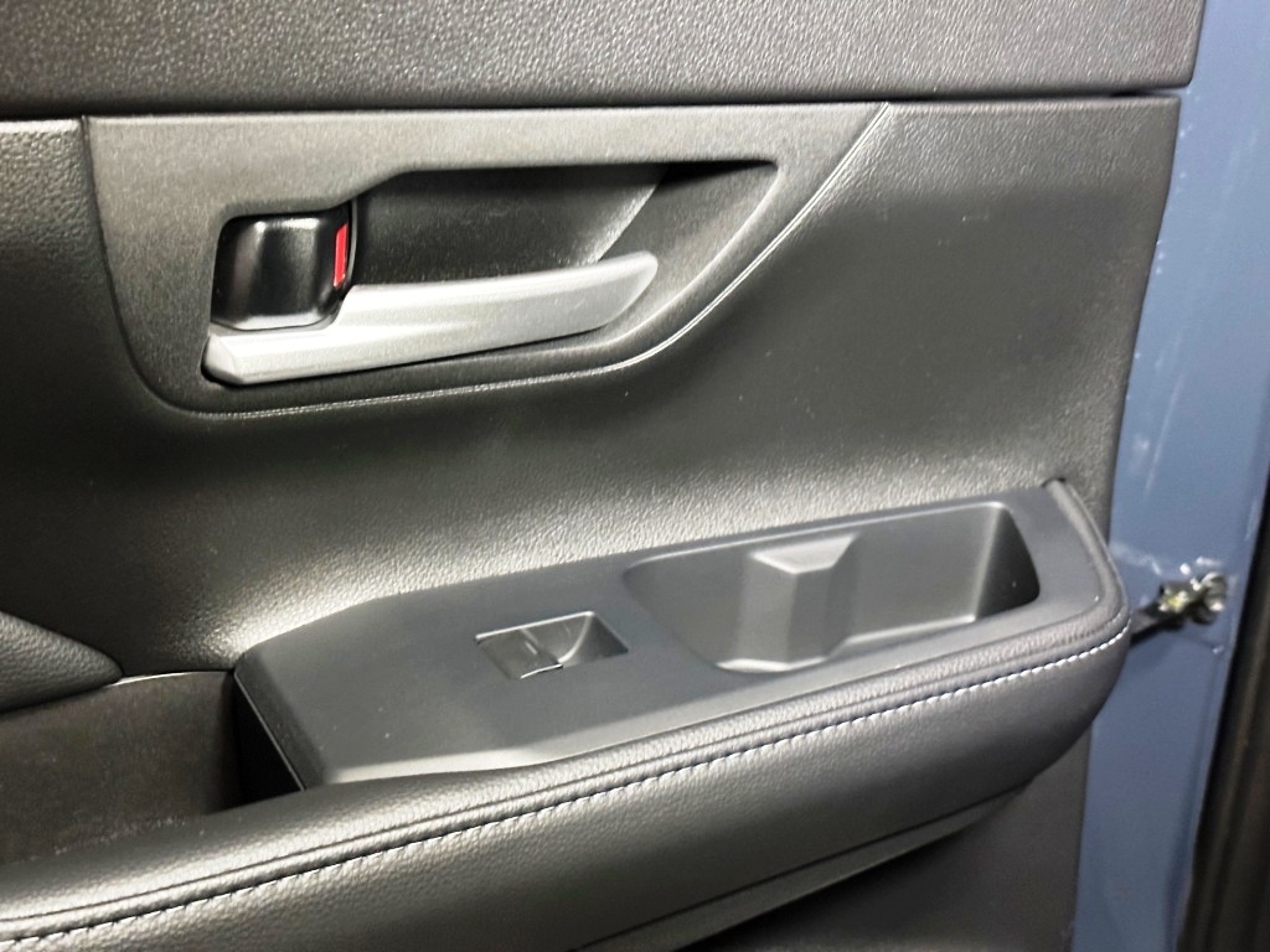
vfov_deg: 30.3
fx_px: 1761
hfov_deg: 39.7
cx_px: 635
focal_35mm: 48
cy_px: 476
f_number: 1.78
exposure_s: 1/30
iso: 640
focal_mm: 6.86
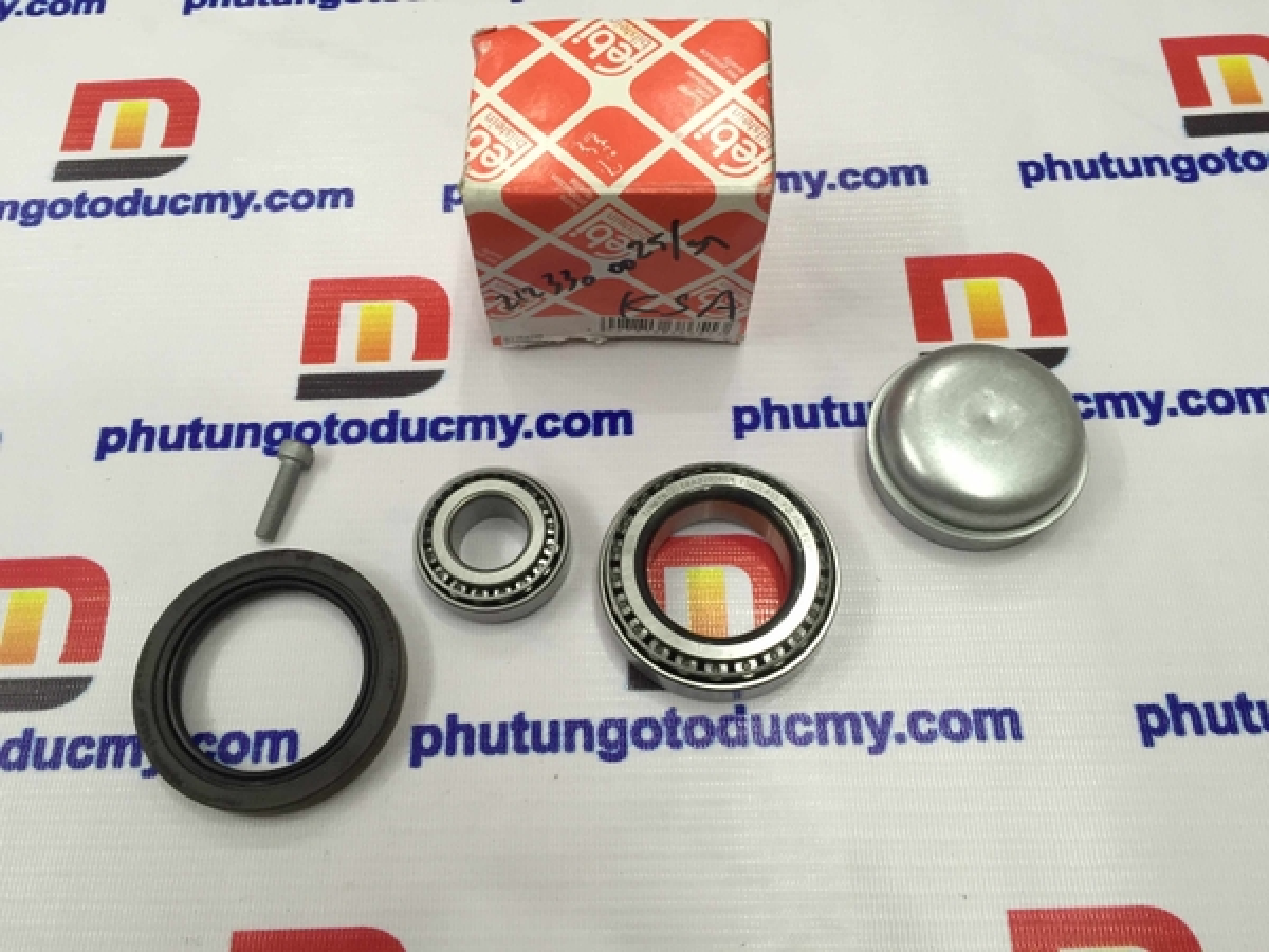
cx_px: 634
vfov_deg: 48.2
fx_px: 1063
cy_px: 476
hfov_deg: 61.7
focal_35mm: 29
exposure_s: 1/30
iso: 80
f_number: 2.2
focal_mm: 4.15
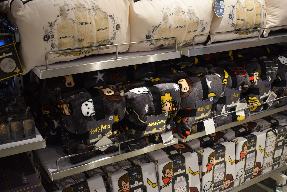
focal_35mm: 42
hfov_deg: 46.4
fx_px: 335
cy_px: 96
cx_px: 144
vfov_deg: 31.9
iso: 900
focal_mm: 28
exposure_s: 1/60
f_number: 4.2
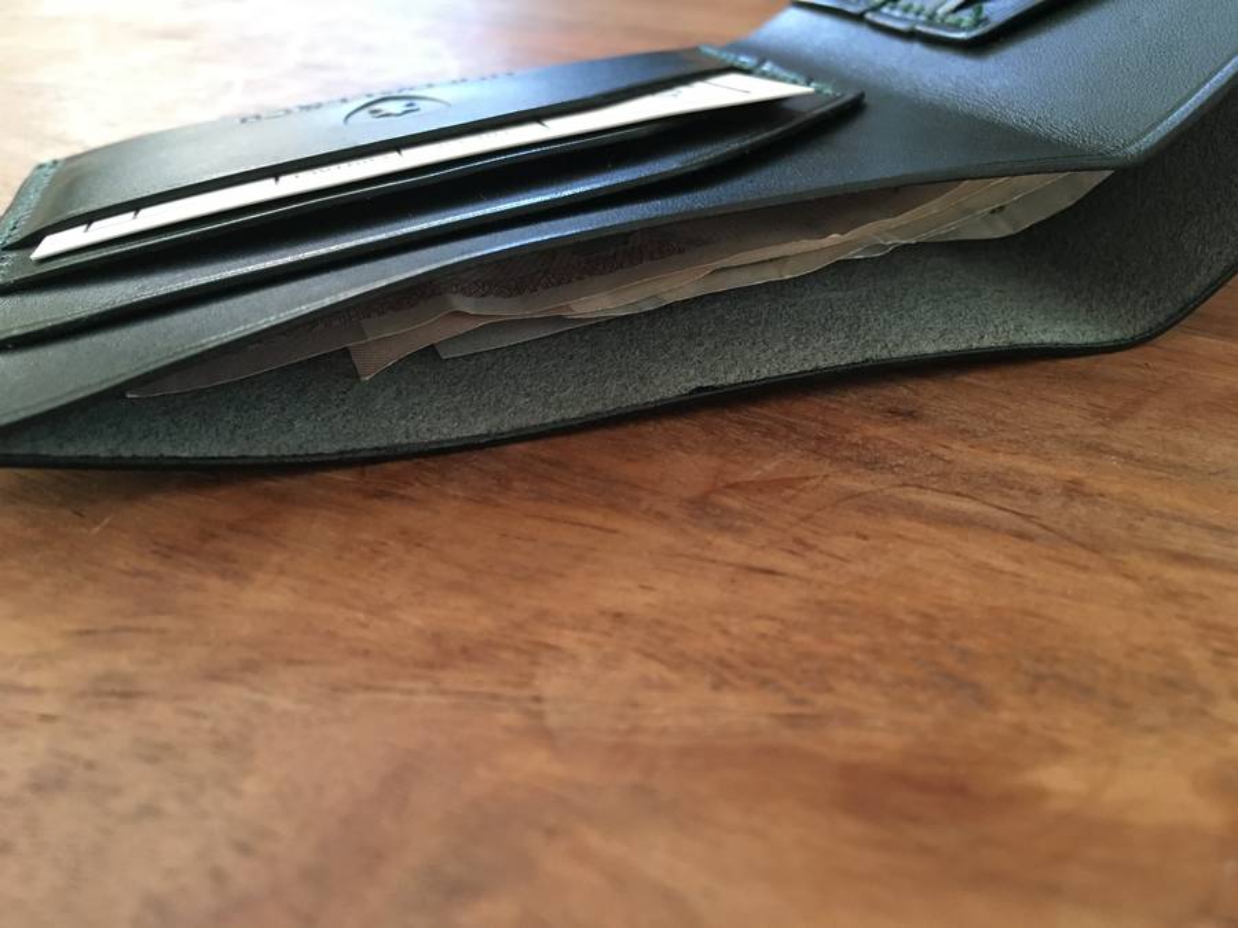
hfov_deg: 61.7
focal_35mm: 29
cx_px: 619
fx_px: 1037
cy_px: 464
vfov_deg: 48.2
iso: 200
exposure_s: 1/33
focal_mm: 4.15
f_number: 2.2
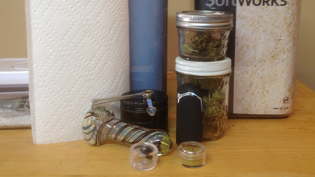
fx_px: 409
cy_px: 42
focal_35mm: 49
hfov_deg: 42.1
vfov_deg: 24.1
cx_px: 169
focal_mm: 4.28
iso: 50
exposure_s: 1/20
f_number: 2.4
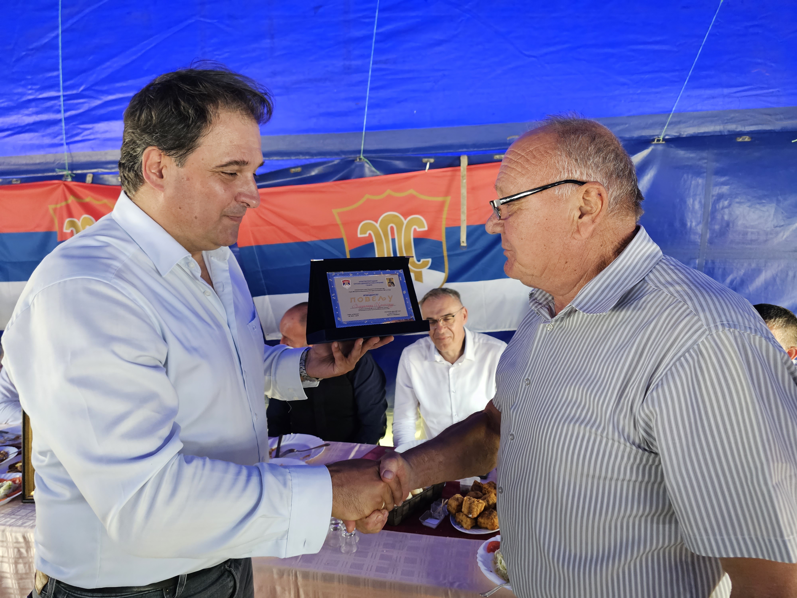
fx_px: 530
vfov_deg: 58.9
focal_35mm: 23
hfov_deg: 73.9
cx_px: 398
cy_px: 299
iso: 640
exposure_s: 1/120
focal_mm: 6.3
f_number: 1.7
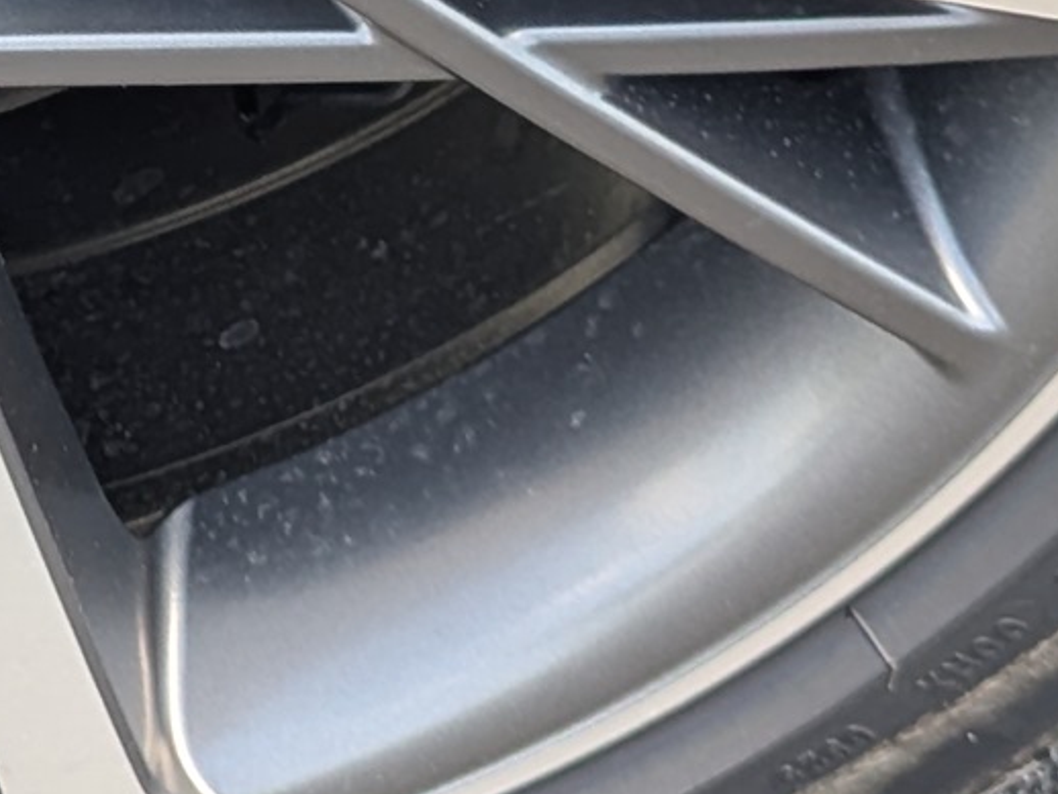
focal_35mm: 237
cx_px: -482
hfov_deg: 8.2
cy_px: -592
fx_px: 7247
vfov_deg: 6.2
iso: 42
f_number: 1.85
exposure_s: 1/167
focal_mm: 6.81
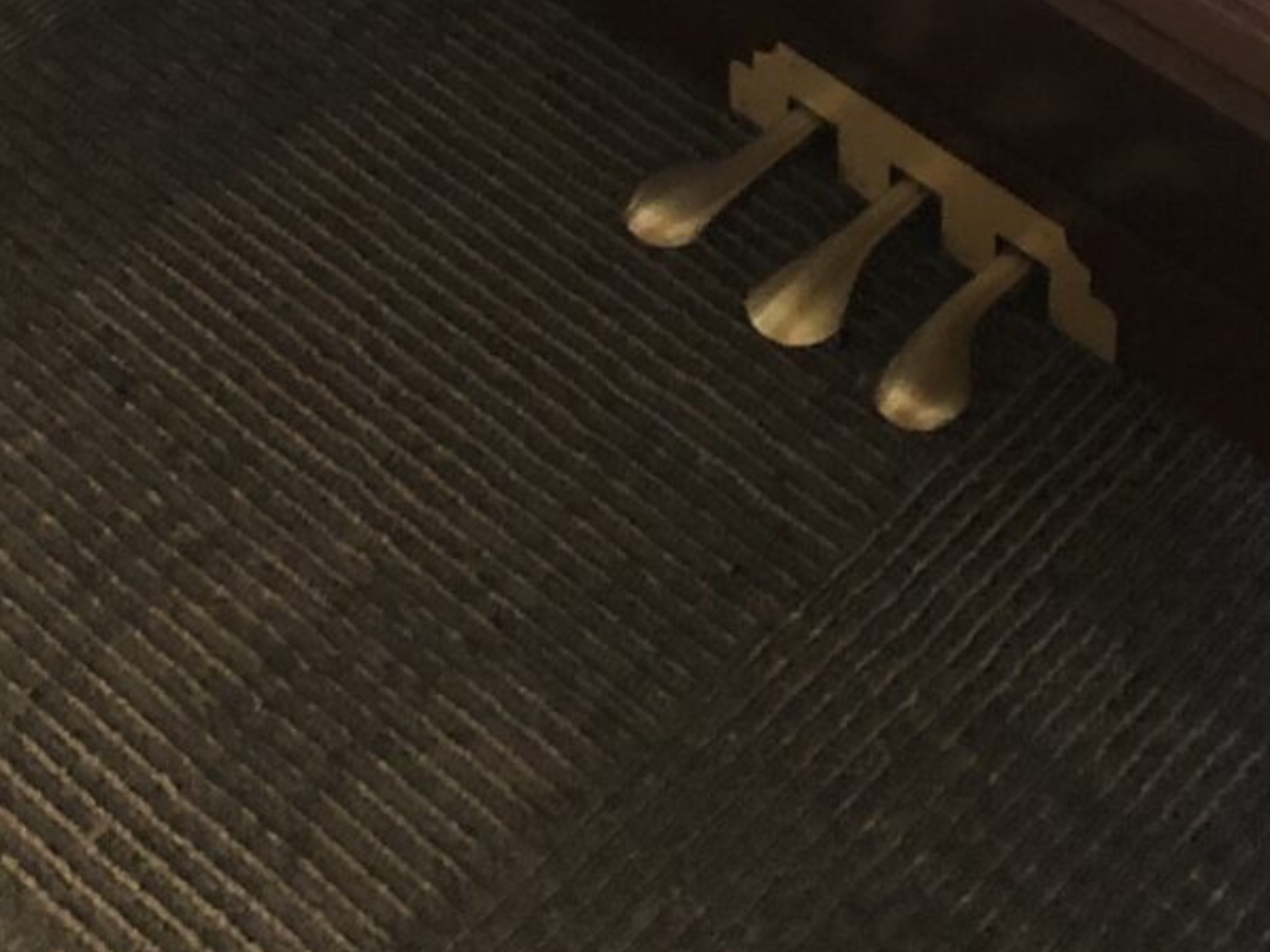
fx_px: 3523
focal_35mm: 96
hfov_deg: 20.3
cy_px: -648
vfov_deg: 14.0
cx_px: 881
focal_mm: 4
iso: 100
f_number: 1.8
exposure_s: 1/5
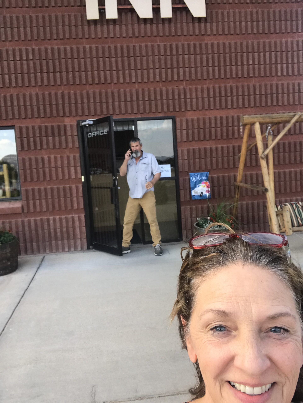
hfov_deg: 44.2
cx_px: 152
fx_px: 373
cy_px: 202
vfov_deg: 56.8
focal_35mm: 32
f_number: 2.2
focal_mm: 2.87
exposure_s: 1/373
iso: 25
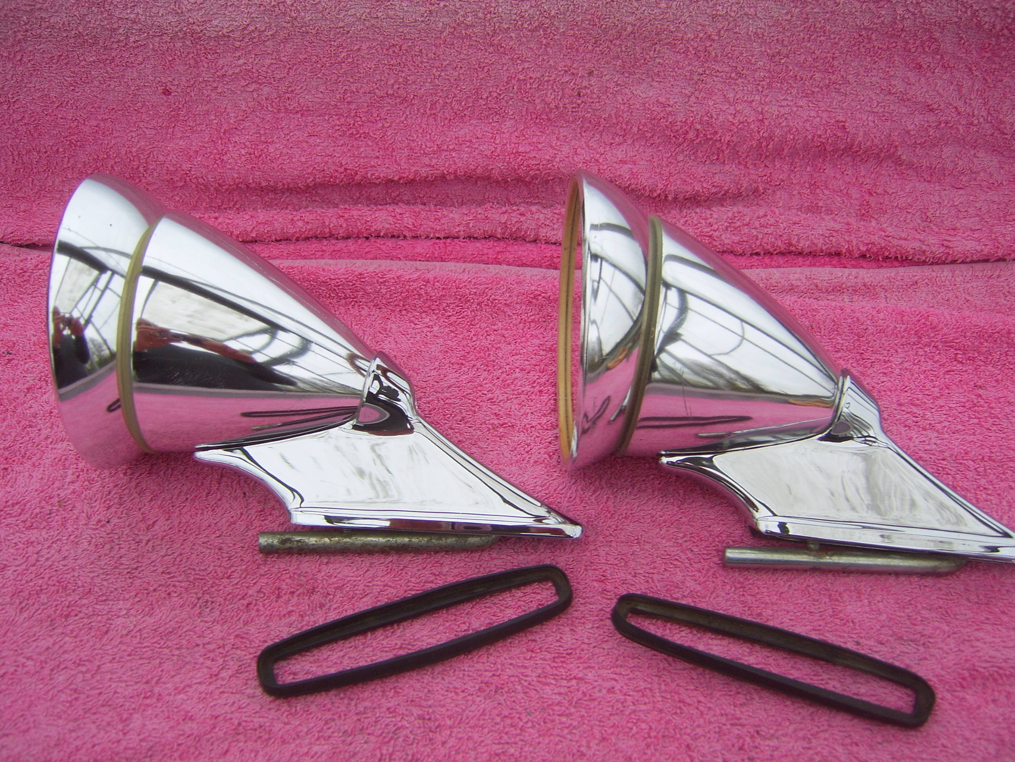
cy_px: 381
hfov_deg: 49.0
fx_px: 1114
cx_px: 508
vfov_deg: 37.7
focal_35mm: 38
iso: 50
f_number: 2.8
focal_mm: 7.8
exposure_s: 1/60
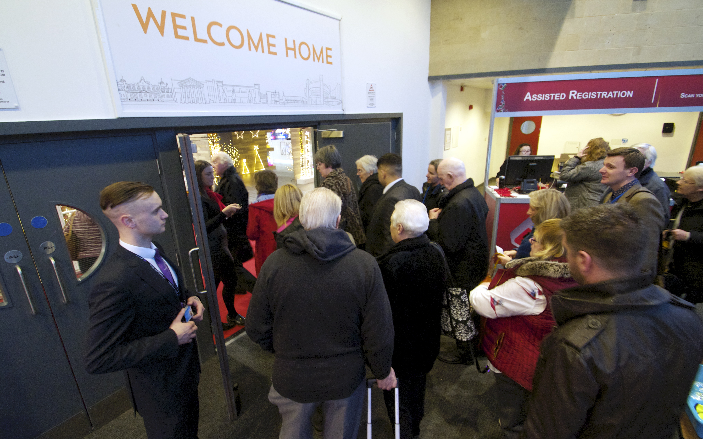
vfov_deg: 71.1
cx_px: 350
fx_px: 307
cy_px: 200
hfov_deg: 97.8
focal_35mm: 16
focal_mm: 10
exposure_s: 1/30
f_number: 5
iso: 1600
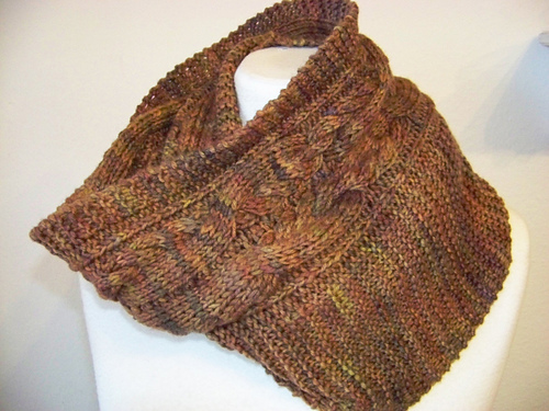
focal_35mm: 36
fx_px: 571
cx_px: 274
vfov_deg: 39.7
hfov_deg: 51.4
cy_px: 206
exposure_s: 1/30
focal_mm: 5.85
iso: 1000
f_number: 2.8
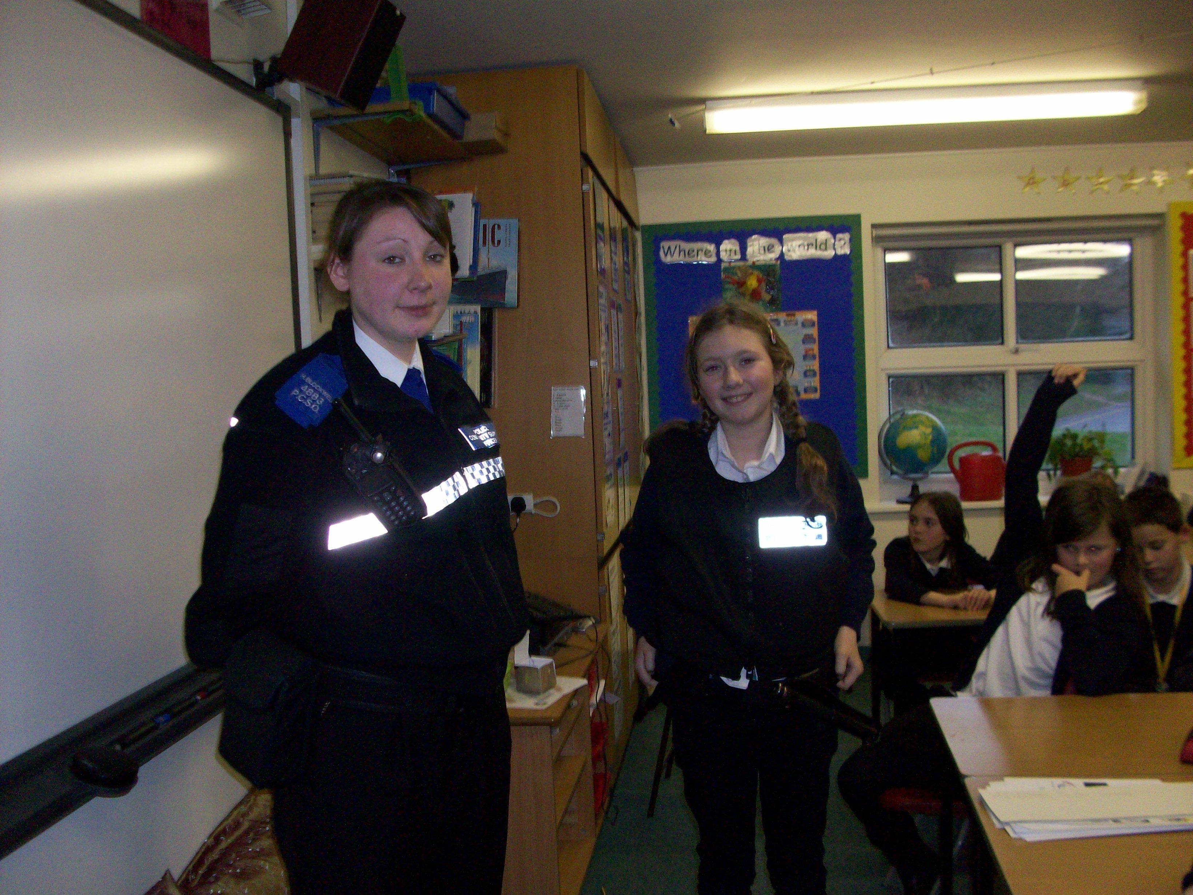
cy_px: 448
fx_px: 1172
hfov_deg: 54.0
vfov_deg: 41.8
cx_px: 596
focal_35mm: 34
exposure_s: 1/60
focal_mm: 5.7
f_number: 2.8
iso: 160
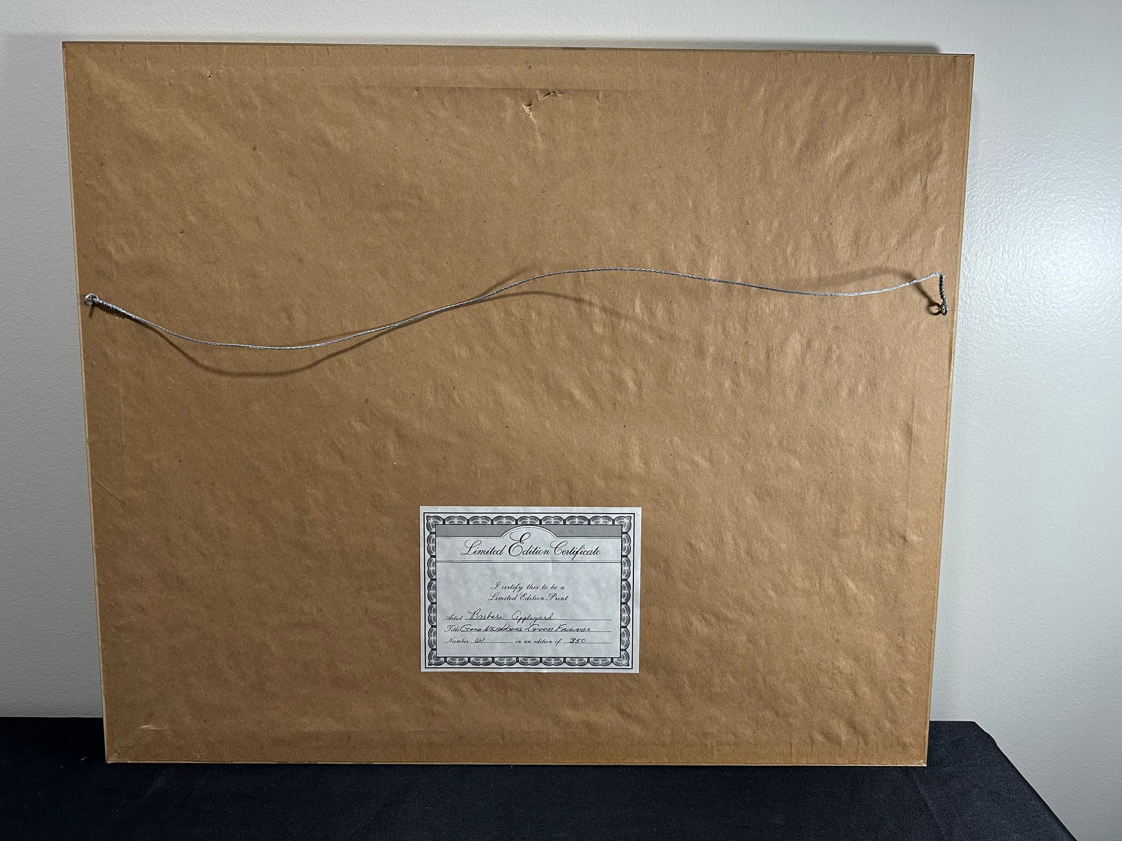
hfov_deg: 71.6
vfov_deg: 56.8
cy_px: 420
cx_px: 561
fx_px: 778
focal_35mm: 24
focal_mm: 6.86
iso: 200
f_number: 1.78
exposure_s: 1/120
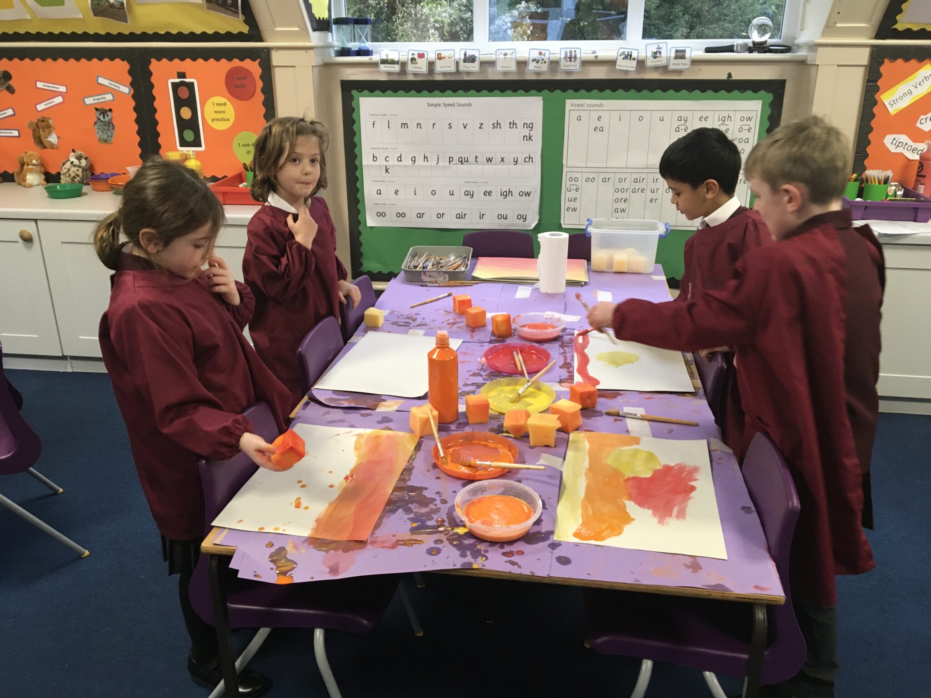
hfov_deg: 61.7
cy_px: 349
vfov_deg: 48.2
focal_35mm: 29
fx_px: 780
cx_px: 466
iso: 125
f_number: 2.2
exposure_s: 1/33
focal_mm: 4.15
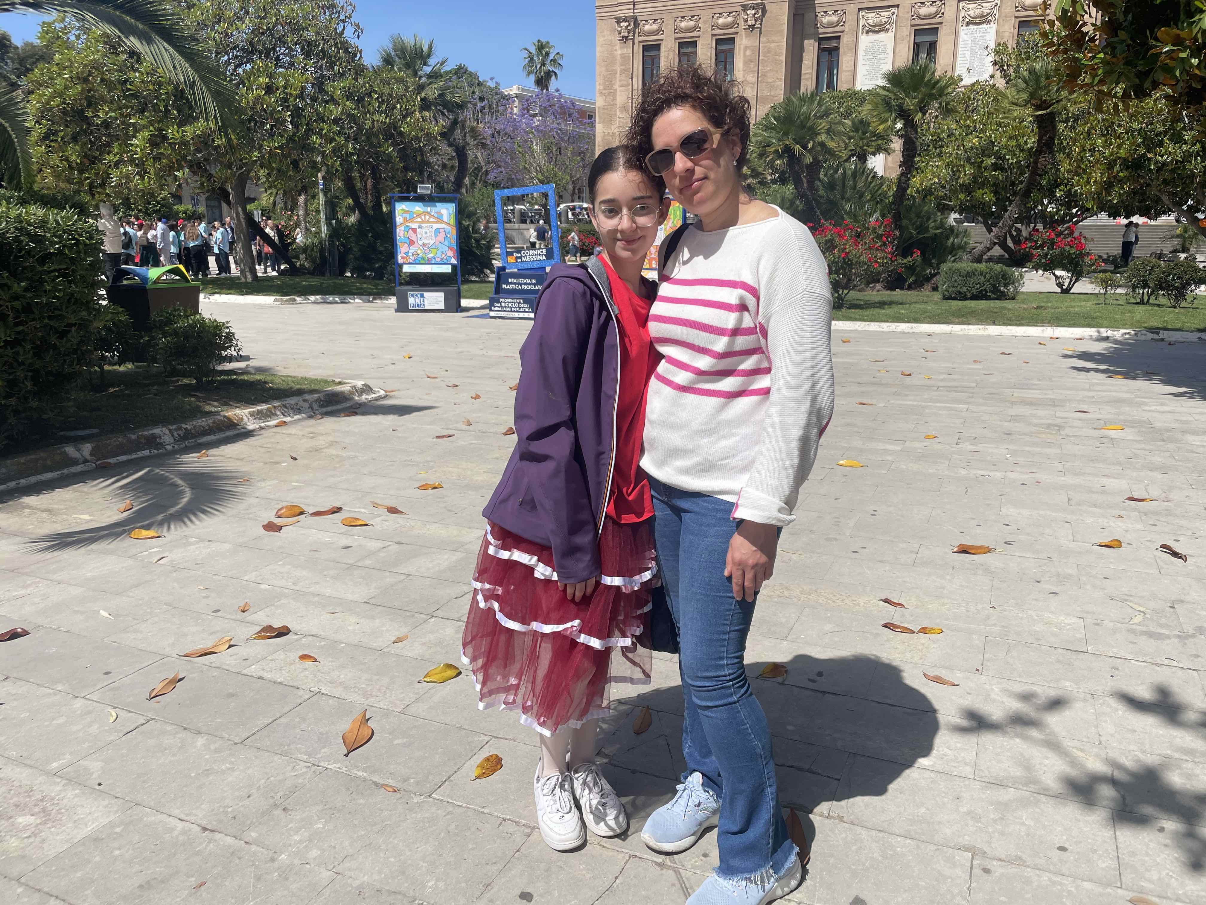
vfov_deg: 53.1
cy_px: 452
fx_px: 906
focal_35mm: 26
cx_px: 603
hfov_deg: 67.3
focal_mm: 4.2
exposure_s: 1/4651
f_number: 1.6
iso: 32
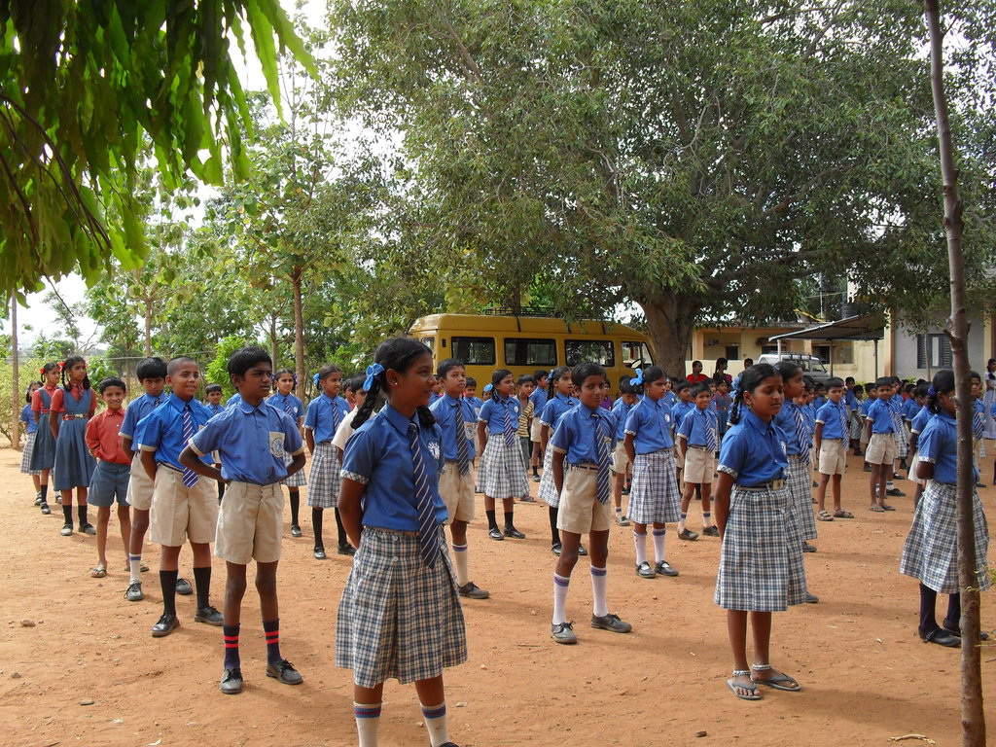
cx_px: 498
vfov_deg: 40.7
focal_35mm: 35
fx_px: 1007
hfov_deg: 52.6
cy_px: 374
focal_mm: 6.3
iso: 100
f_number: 3.2
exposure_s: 1/500
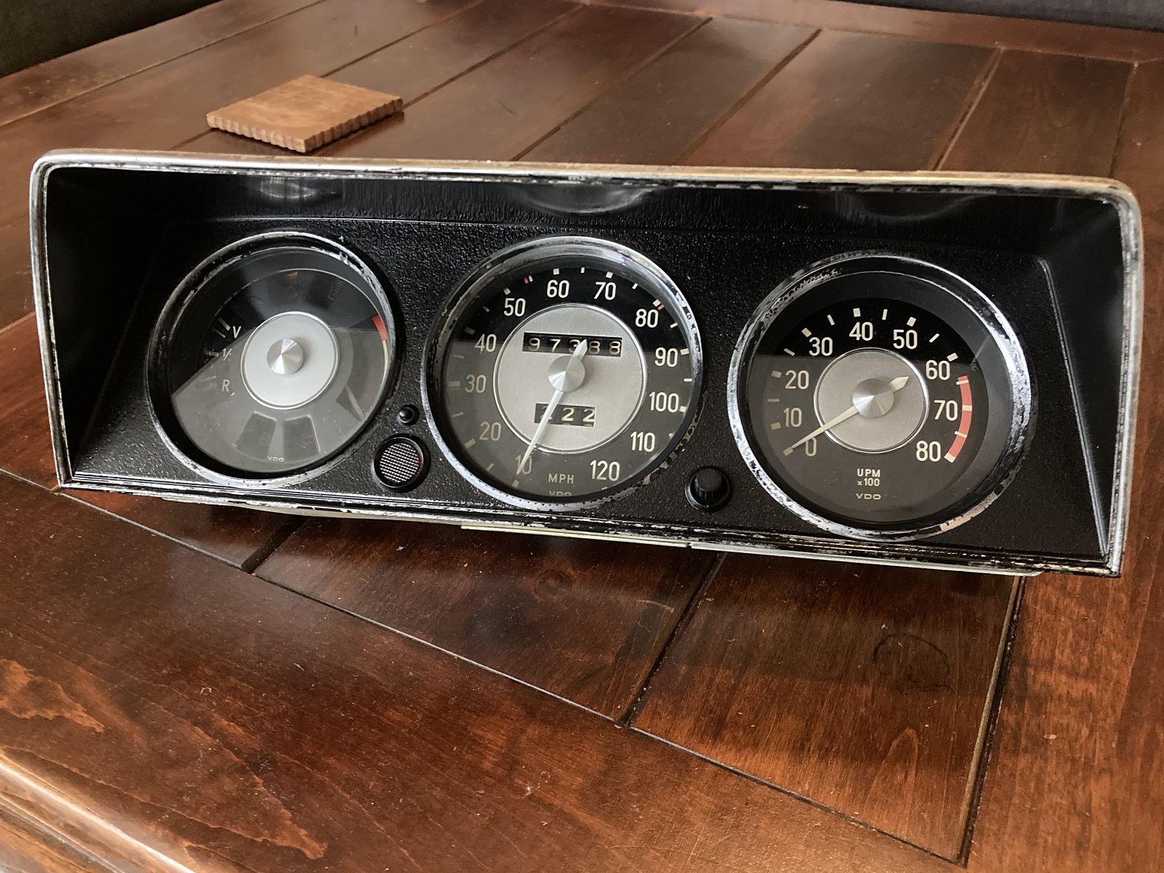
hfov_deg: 61.7
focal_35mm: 29
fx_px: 975
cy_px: 427
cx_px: 578
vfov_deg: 48.2
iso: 640
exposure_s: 1/24
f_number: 1.8
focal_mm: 3.99
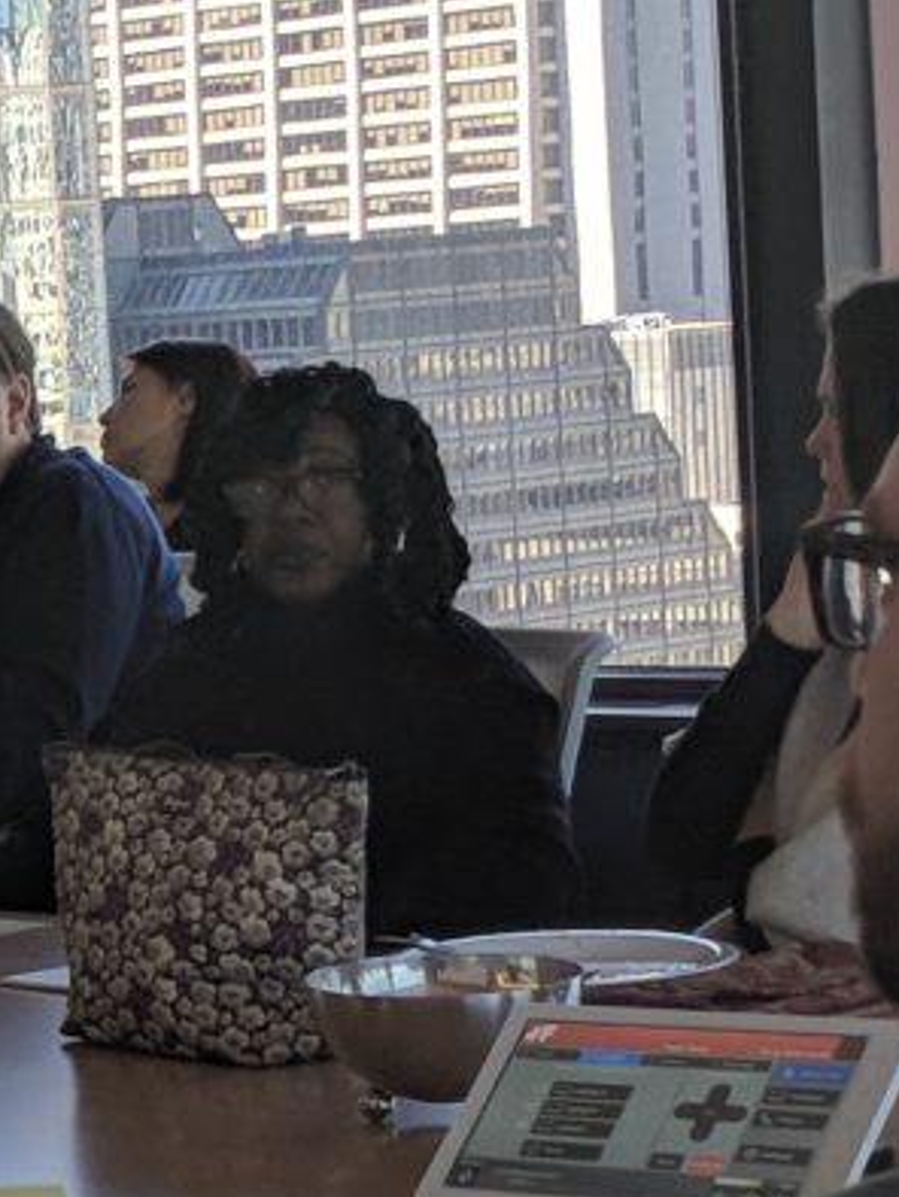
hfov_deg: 10.2
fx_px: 4670
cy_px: 775
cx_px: -832
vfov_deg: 14.6
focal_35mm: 135
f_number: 2
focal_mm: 4.67
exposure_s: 1/213
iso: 50
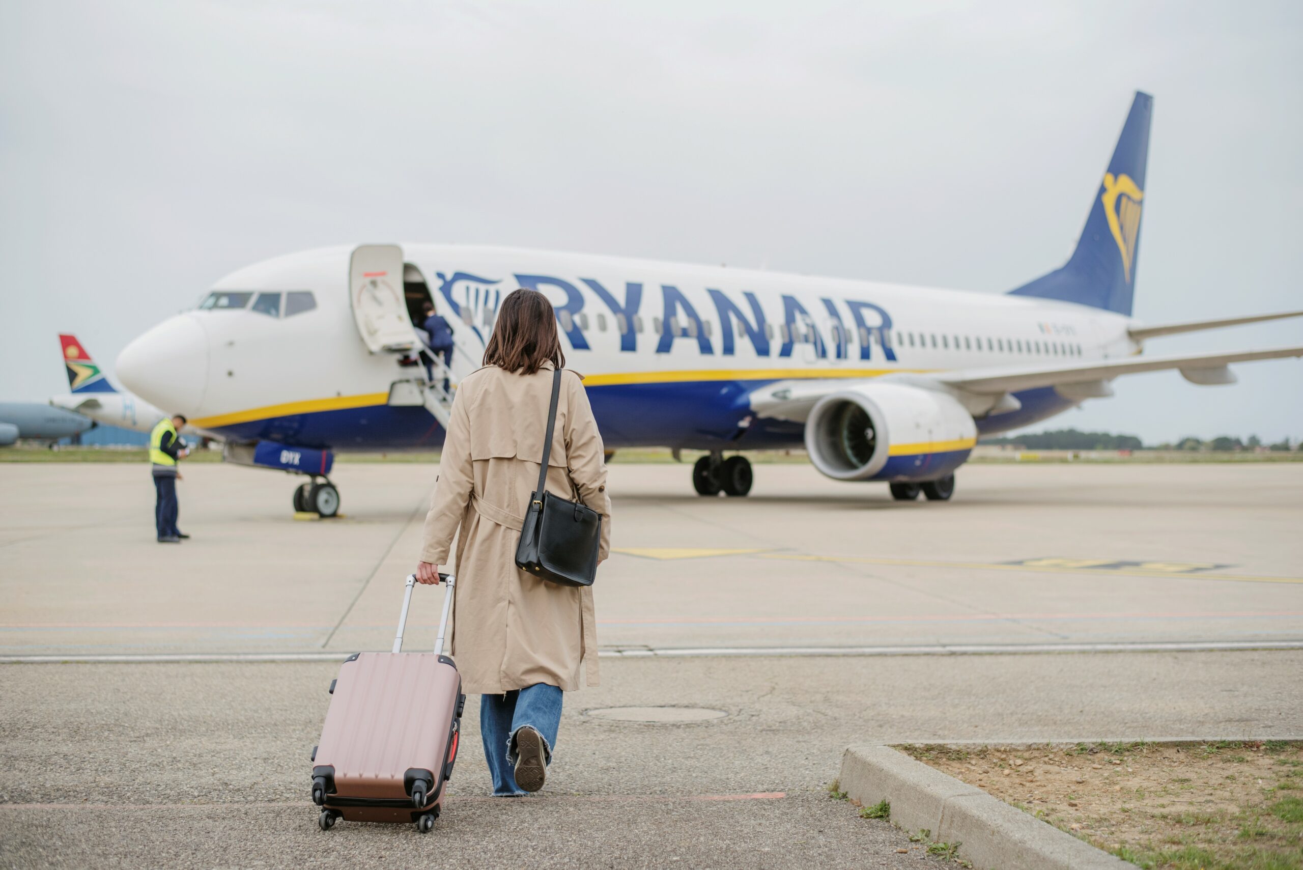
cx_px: 652
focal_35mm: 50
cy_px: 435
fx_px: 1810
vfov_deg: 27.0
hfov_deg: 39.6
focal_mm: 50
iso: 640
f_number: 3.2
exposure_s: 1/4000
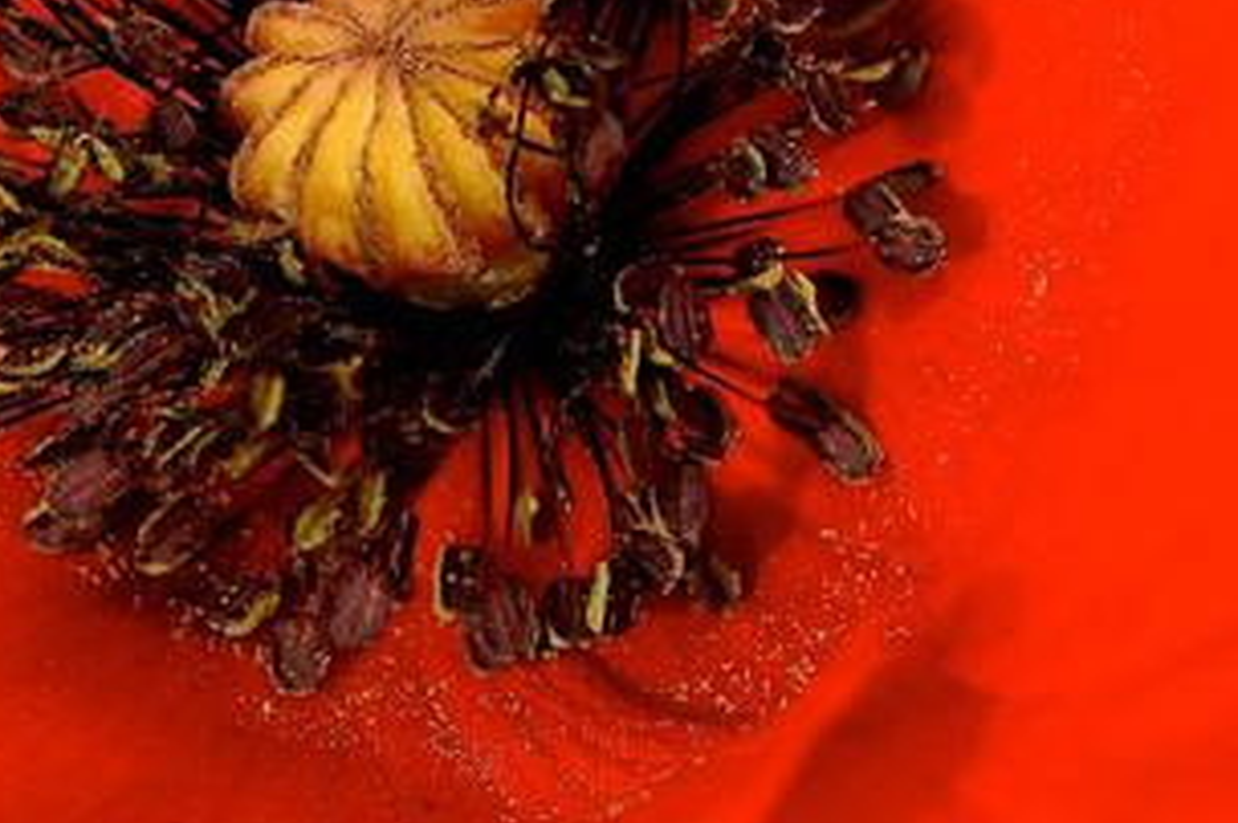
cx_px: 468
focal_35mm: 841
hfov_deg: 2.5
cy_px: 90
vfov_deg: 1.6
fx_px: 28878
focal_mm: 105
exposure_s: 1/400
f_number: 5.6
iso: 100
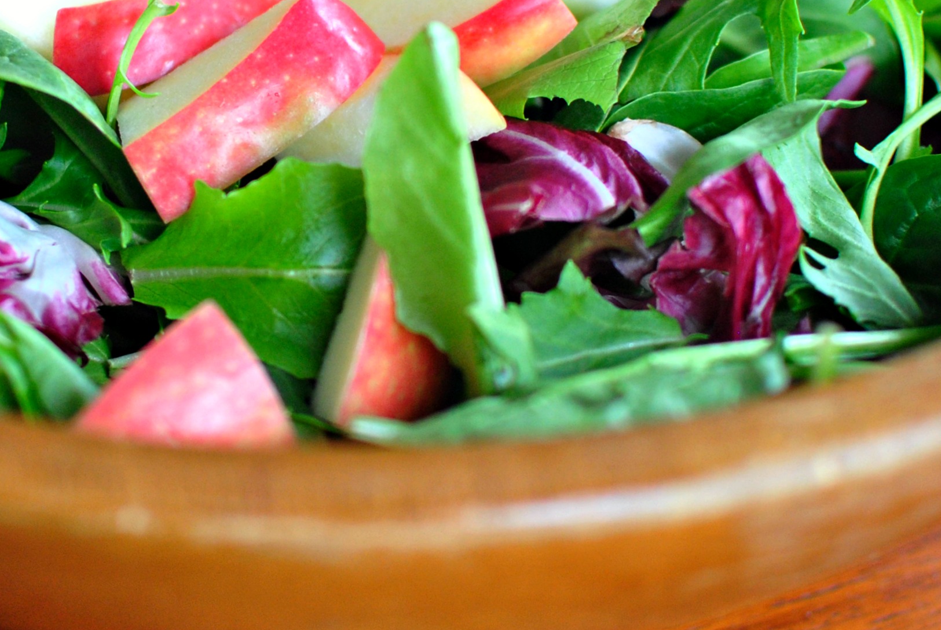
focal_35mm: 103
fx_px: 2695
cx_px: 265
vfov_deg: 13.3
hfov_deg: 19.7
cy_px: 101
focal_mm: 35
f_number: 2
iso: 400
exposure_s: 1/125
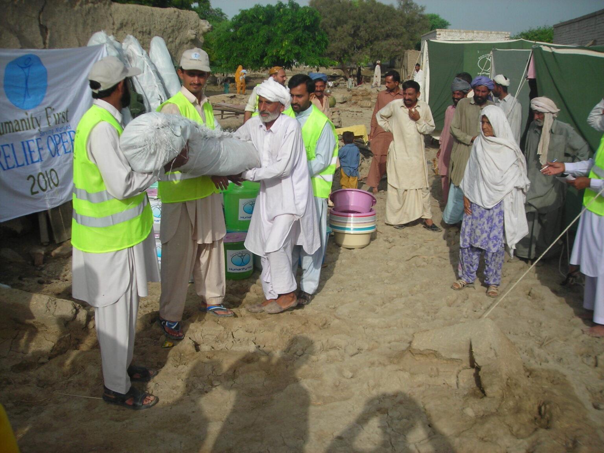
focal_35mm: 38
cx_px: 302
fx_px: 663
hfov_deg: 49.0
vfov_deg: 37.7
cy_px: 226
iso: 50
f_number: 6.4
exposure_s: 1/246
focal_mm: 6.3
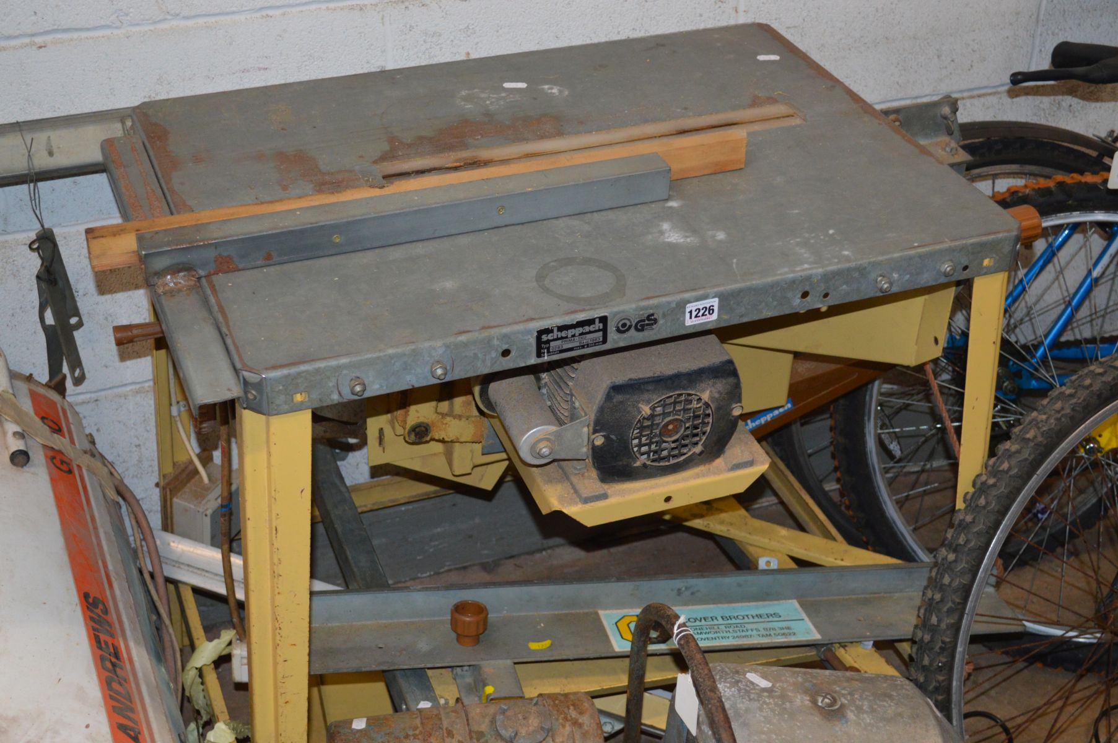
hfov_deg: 37.9
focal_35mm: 52
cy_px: 372
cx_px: 559
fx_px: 1629
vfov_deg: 25.7
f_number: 5
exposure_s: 1/60
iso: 1000
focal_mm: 35
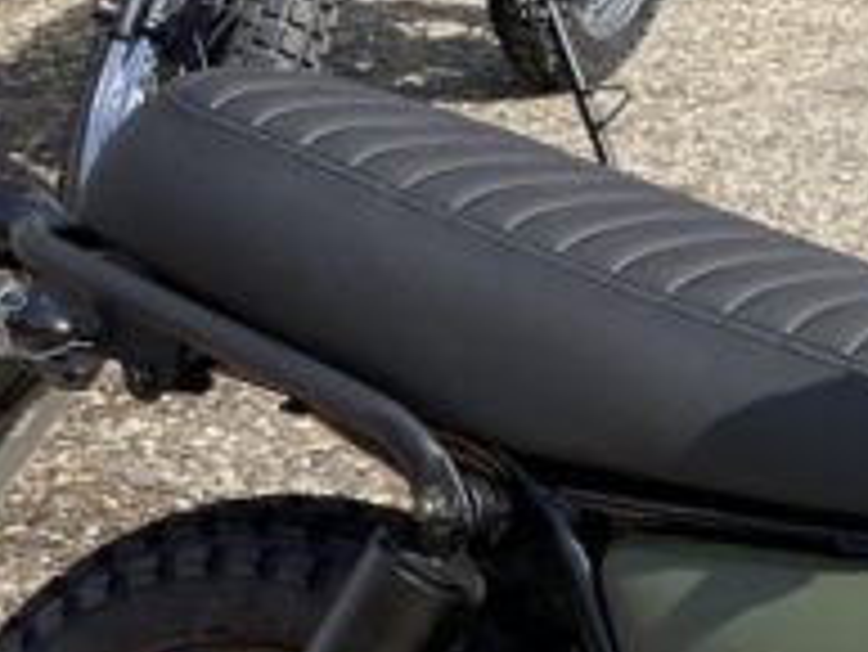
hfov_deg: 9.3
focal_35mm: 207
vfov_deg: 7.1
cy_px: 904
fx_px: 5194
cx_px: 1363
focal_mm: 6
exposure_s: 1/786
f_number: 2
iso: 20
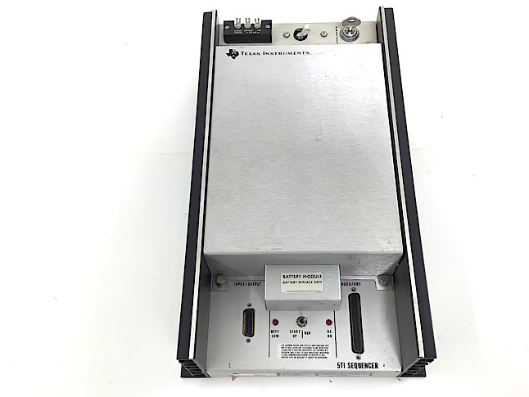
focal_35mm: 36
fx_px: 550
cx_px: 278
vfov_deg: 39.7
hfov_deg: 51.3
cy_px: 184
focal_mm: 3.3
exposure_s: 1/100
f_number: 2.4
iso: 80
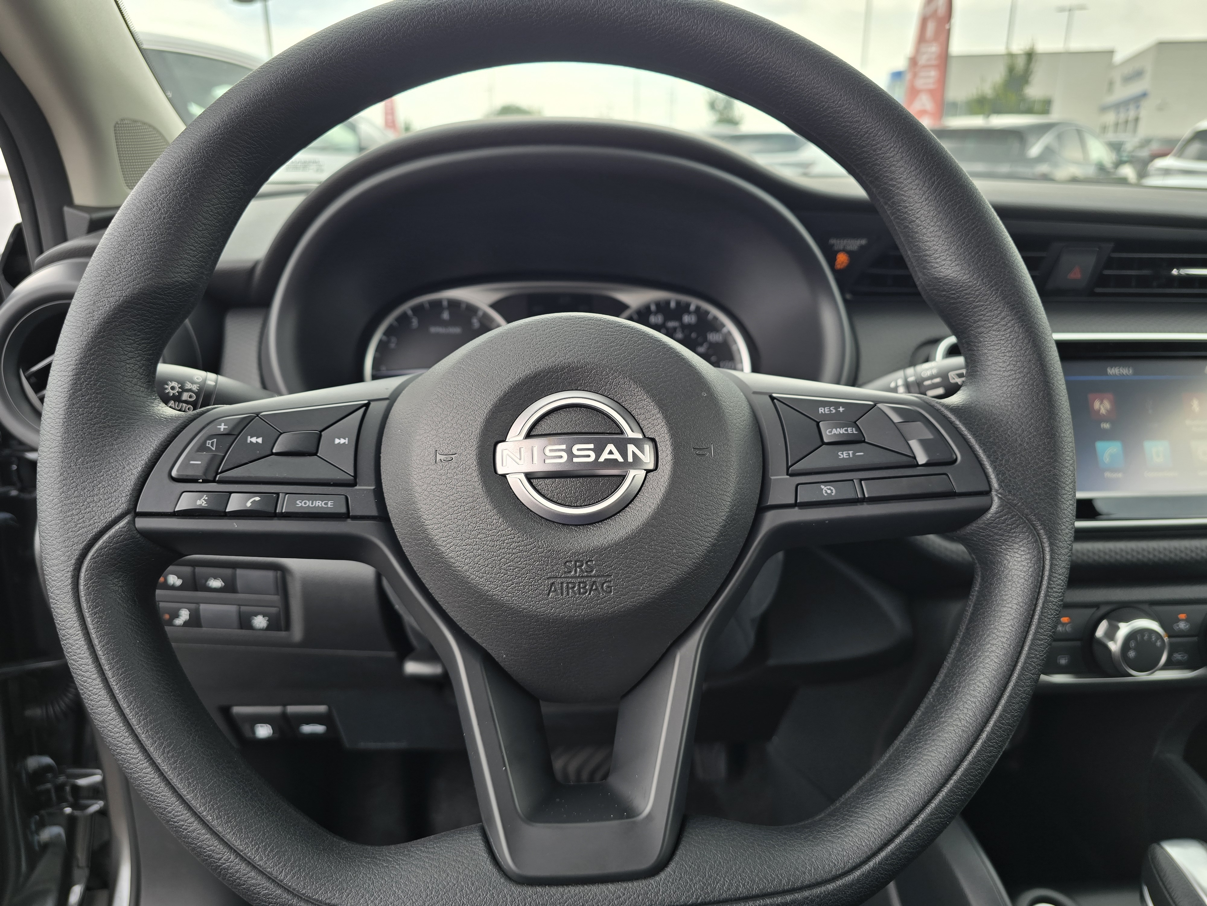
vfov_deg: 58.9
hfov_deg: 73.9
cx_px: 604
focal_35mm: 23
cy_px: 453
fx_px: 802
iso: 20
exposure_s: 1/180
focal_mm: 6.3
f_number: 1.7
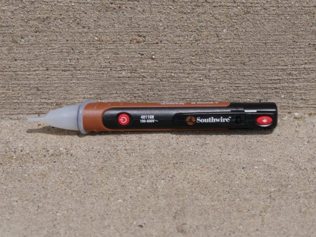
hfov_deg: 21.3
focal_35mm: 92
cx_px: 158
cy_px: 118
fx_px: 840
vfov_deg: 16.1
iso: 200
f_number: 9
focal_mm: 46
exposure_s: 1/500
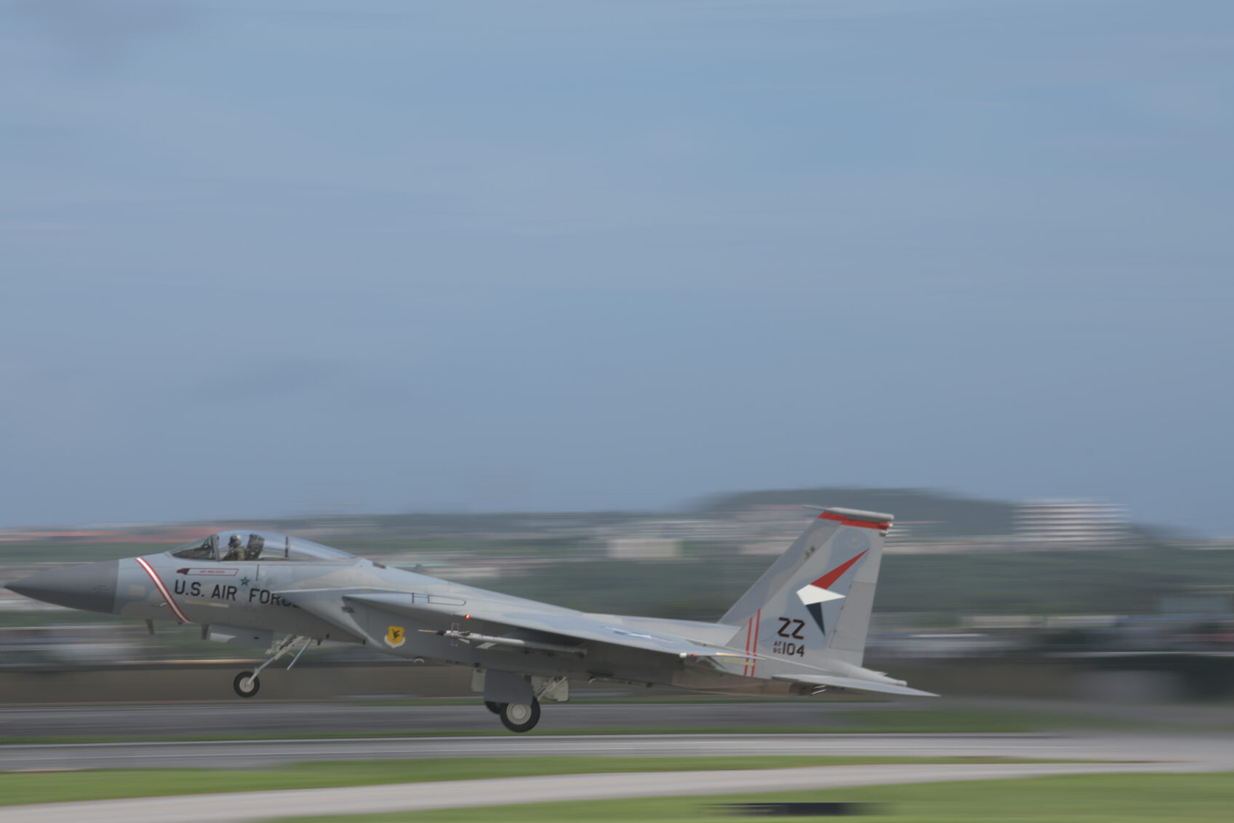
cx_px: 534
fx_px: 7985
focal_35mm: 233
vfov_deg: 5.9
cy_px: 439
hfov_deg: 8.8
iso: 31
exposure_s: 1/60
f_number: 11
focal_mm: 200
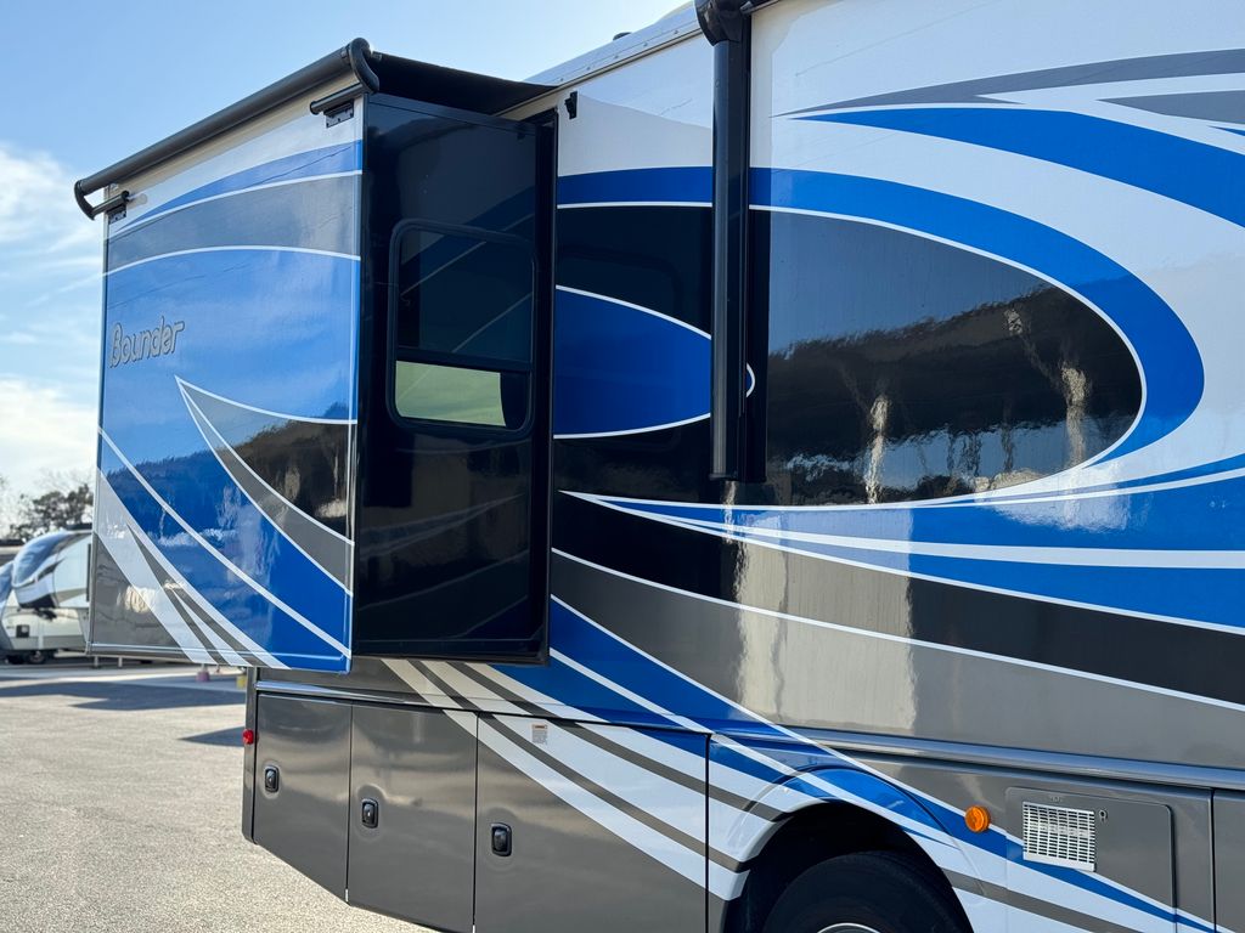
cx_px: 622
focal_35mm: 48
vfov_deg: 30.3
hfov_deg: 39.7
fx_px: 1726
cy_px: 466
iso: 64
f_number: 1.78
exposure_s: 1/783
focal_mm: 6.76
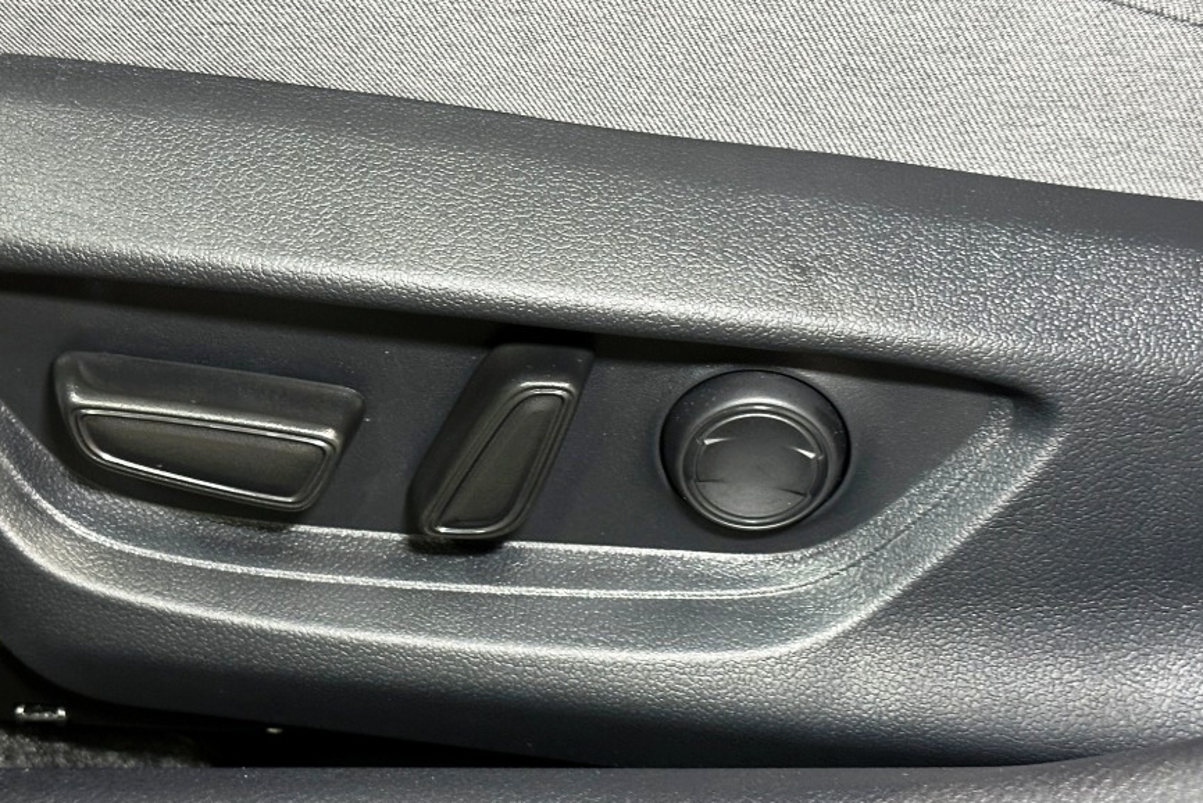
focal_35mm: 59
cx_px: 567
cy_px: 433
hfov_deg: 33.9
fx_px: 1972
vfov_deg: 23.0
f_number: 1.78
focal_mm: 6.86
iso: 500
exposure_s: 1/30
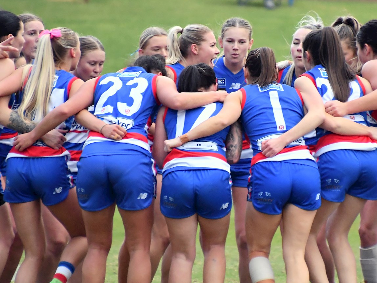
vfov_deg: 1.4
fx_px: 11890
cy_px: 161
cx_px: 214
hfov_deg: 1.8
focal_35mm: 1092
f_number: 6.3
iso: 2000
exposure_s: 1/500
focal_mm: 400
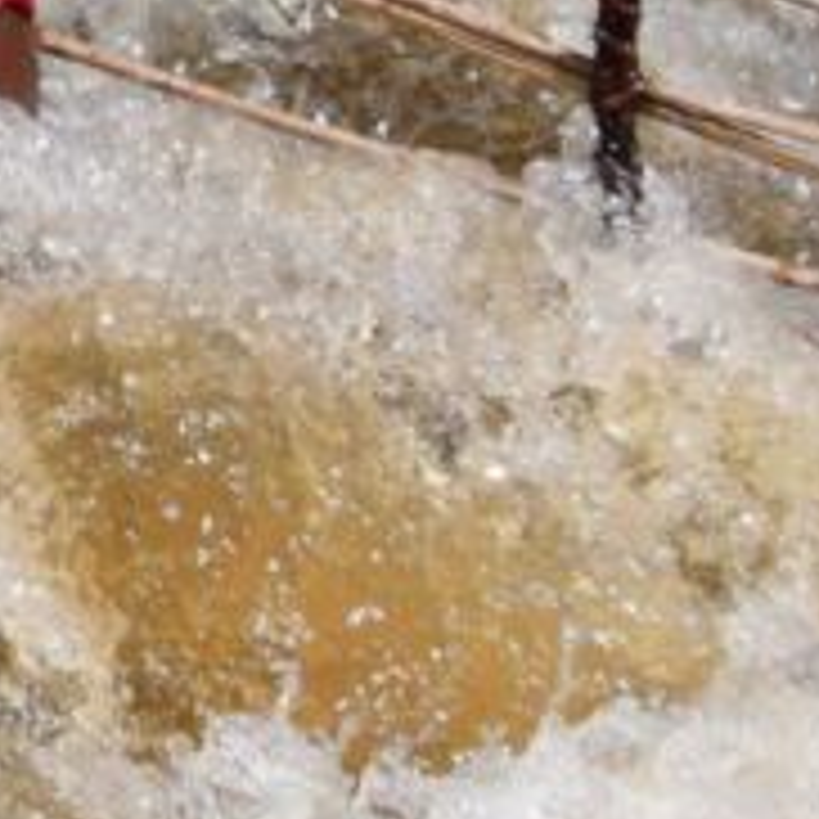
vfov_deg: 2.7
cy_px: -1197
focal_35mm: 649
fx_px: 17372
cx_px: -1336
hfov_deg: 2.7
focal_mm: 68
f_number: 7.1
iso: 200
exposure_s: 1/800
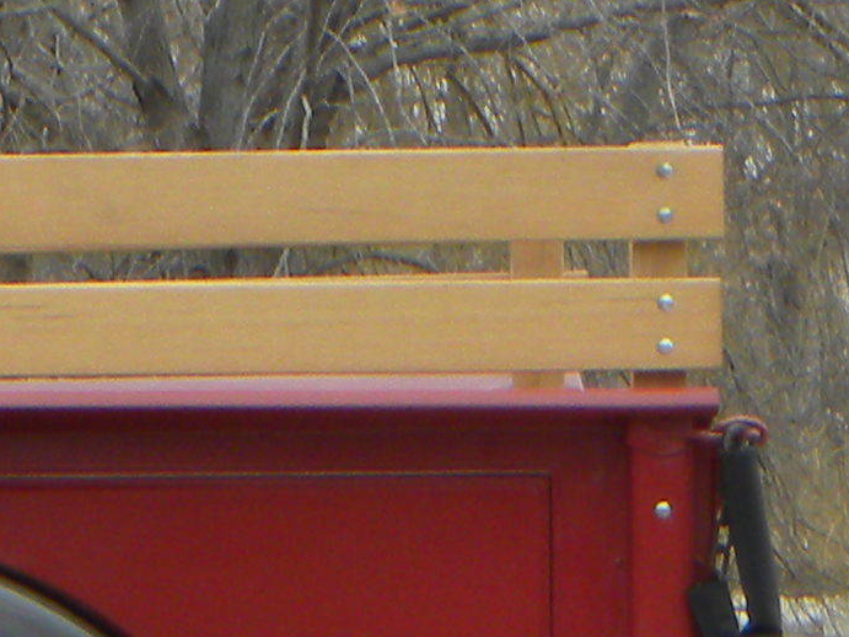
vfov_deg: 2.4
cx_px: -1305
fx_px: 14909
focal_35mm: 608
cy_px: 444
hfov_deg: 3.2
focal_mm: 18.8
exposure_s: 1/111
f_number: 4
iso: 64
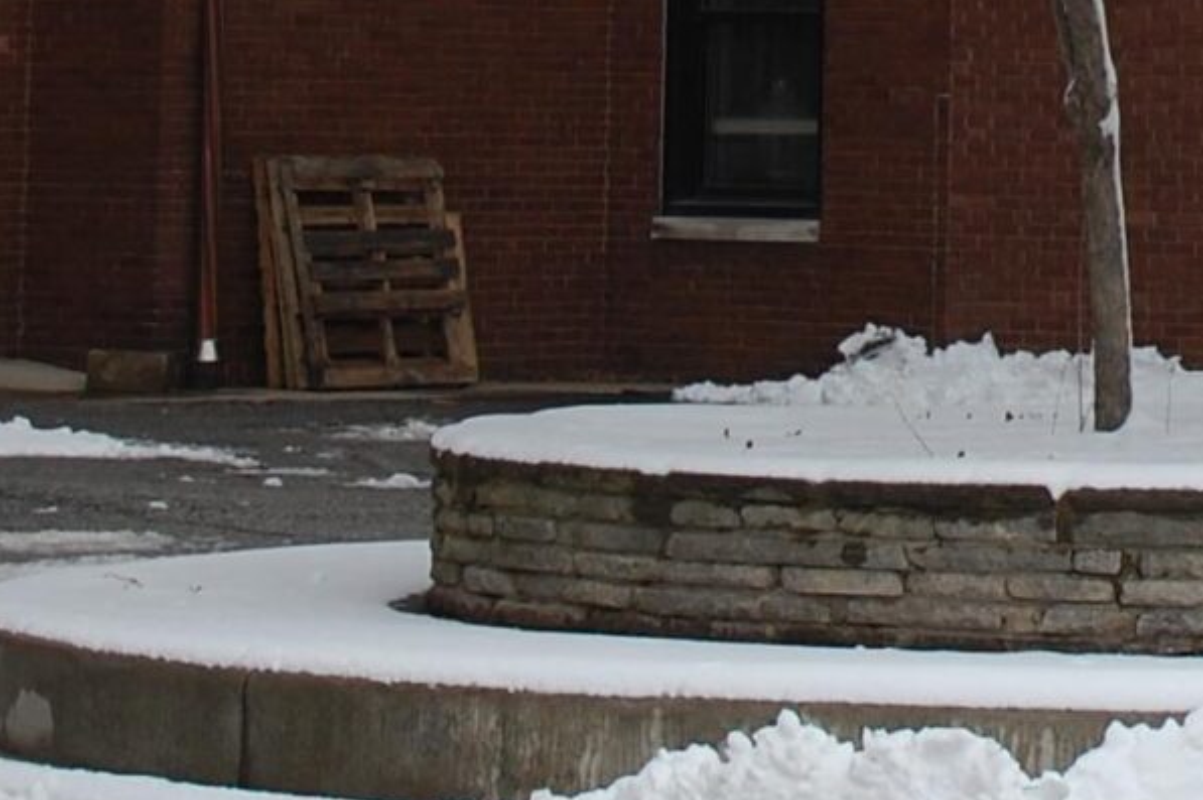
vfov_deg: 6.0
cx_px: 1572
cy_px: -526
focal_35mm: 225
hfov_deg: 9.0
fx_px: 7517
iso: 200
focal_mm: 35
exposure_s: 1/200
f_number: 7.1
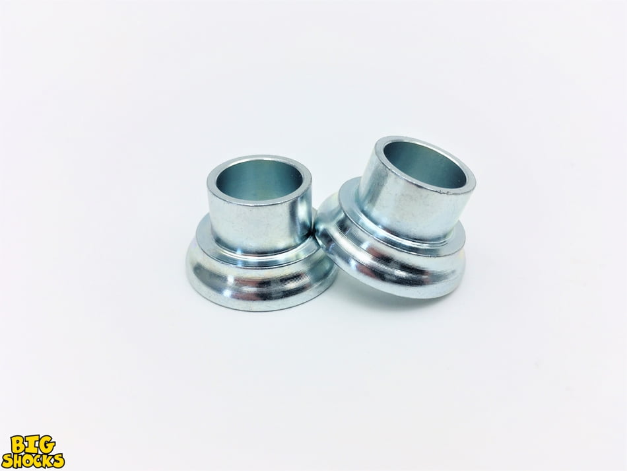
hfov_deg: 61.6
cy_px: 236
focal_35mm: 29
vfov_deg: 48.2
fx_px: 525
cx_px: 314
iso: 25
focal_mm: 4.15
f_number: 2.2
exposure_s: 1/222
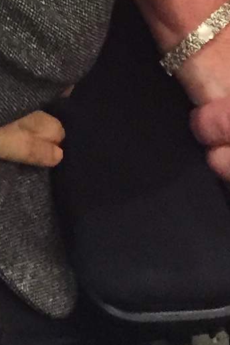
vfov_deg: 8.8
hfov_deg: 7.1
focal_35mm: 191
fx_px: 1828
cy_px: -695
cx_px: -79
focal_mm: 4.15
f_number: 2.2
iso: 200
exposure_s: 1/30
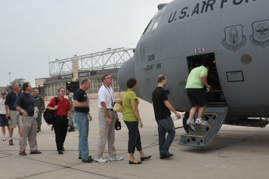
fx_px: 306
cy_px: 70
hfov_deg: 47.4
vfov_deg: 32.4
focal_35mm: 41
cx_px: 140
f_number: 22
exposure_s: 1/20
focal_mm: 18
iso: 1250
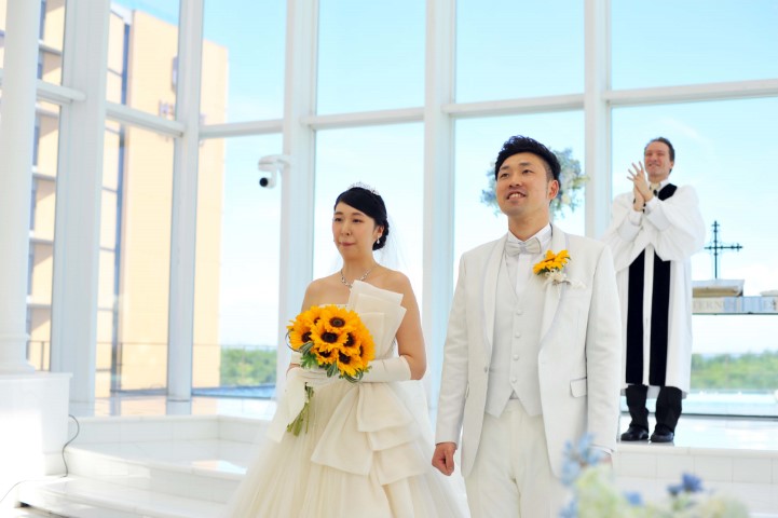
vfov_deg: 27.0
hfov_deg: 39.6
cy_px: 259
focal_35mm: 50
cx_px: 389
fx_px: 1080
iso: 200
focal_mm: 50
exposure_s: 1/800
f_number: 2.8
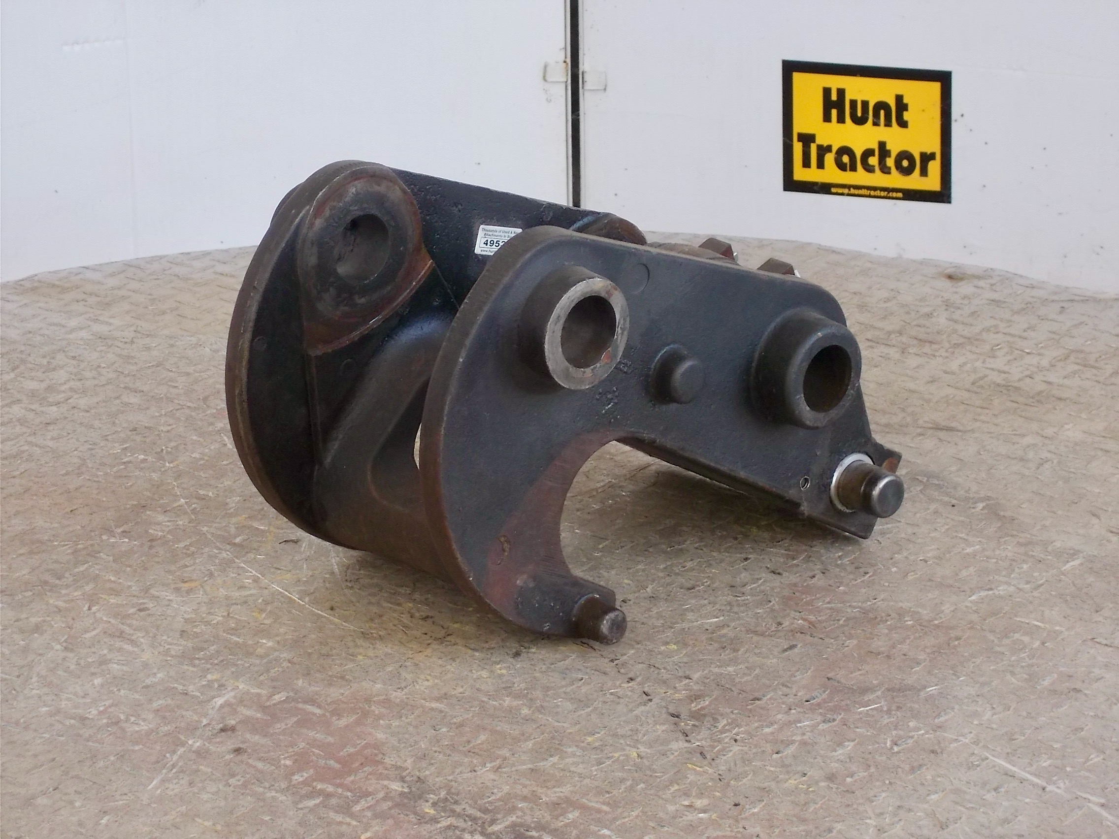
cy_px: 420
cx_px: 560
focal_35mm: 130
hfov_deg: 15.2
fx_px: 4202
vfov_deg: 11.4
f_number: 6.5
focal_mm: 23
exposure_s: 1/60
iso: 180
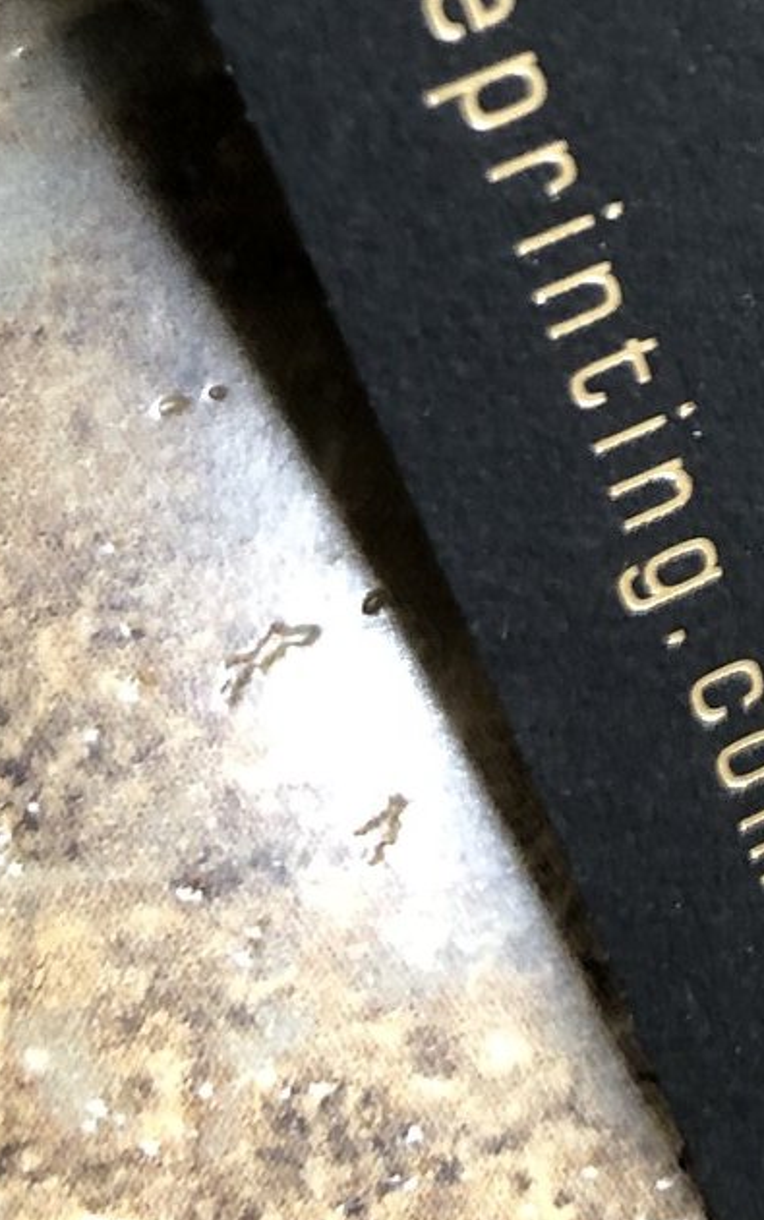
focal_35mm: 94
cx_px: 1178
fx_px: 3128
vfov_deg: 19.1
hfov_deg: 13.1
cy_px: -667
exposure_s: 1/15
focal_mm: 3.99
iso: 40
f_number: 1.8
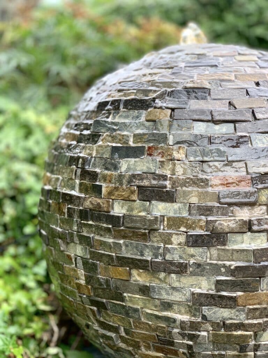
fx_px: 537
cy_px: 179
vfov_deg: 36.8
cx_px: 134
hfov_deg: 28.0
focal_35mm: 52
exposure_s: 1/159
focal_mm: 6
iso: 16
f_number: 2.4
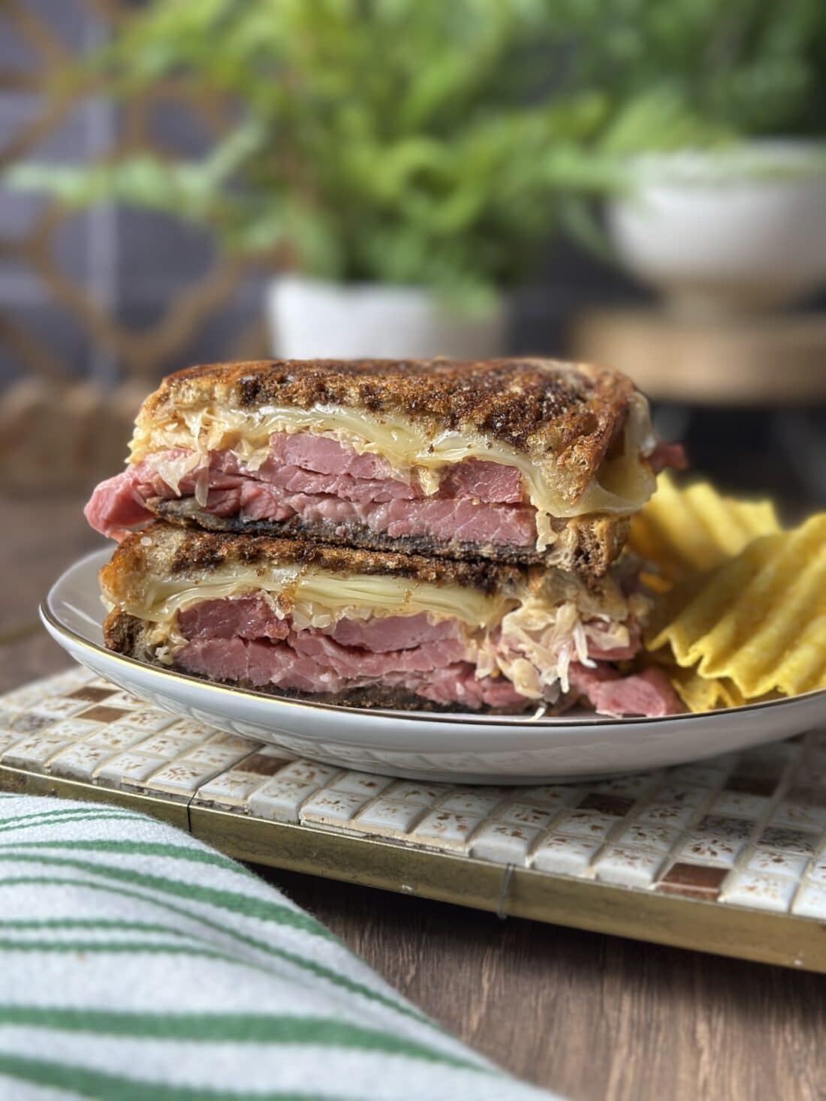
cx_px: 413
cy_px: 550
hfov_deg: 30.3
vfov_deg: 39.7
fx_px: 1527
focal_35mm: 48
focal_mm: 6.86
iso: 200
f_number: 1.78
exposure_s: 1/120
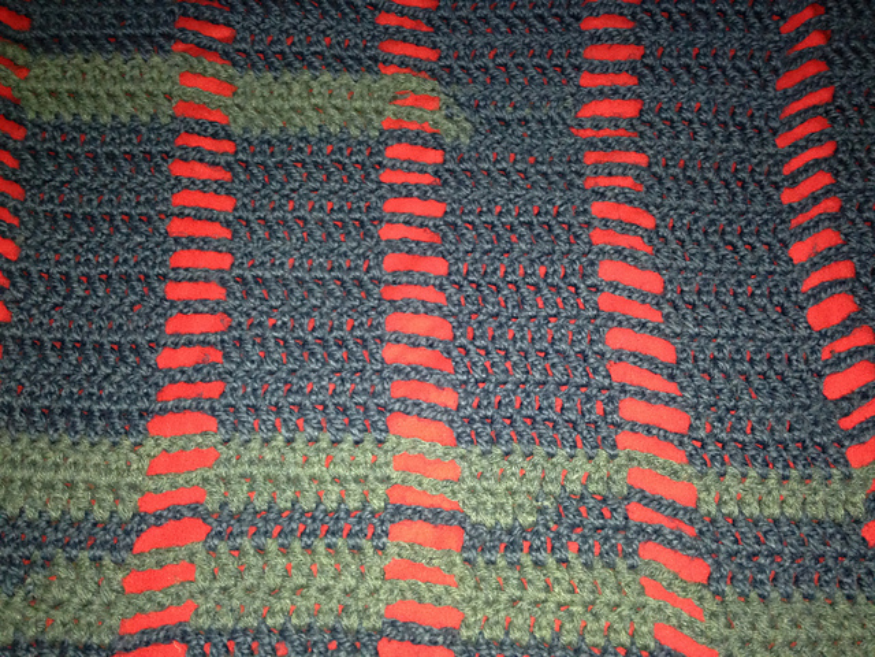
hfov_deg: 55.4
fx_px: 834
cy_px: 328
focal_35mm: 33
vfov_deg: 42.9
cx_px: 438
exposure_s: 1/16
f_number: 2.4
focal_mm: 4.12
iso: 320
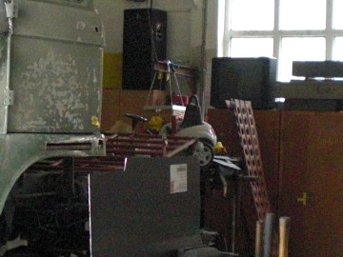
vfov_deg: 13.7
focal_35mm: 108
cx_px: 121
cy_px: 86
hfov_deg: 18.2
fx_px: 1070
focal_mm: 6.3
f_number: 3.1
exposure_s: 1/80
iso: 800
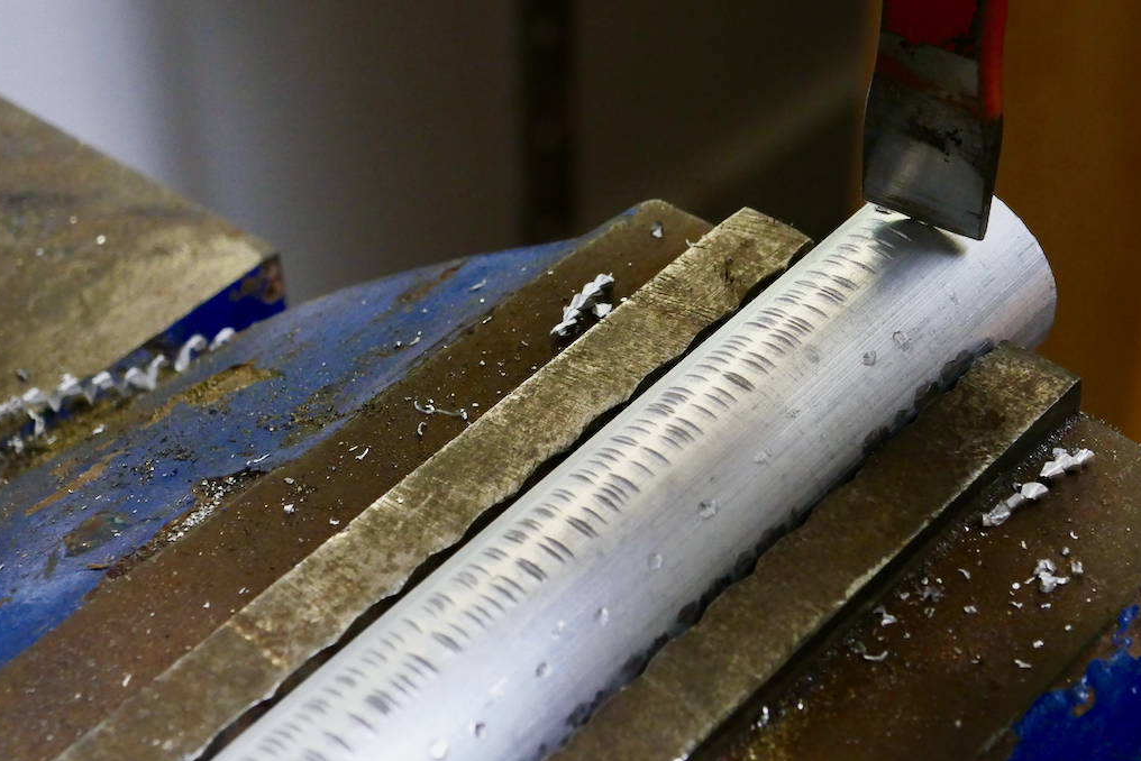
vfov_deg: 14.0
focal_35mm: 98
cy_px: 323
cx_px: 622
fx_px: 3107
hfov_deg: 20.8
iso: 1600
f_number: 6.3
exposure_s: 1/60
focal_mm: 30.3
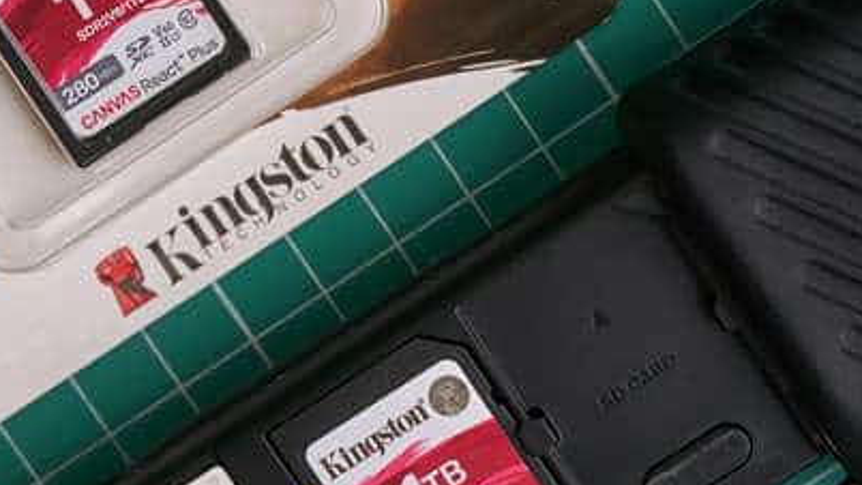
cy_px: 289
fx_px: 3337
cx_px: 354
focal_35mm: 146
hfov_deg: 14.7
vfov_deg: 8.3
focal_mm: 70
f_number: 5.6
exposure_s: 1/200
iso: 200
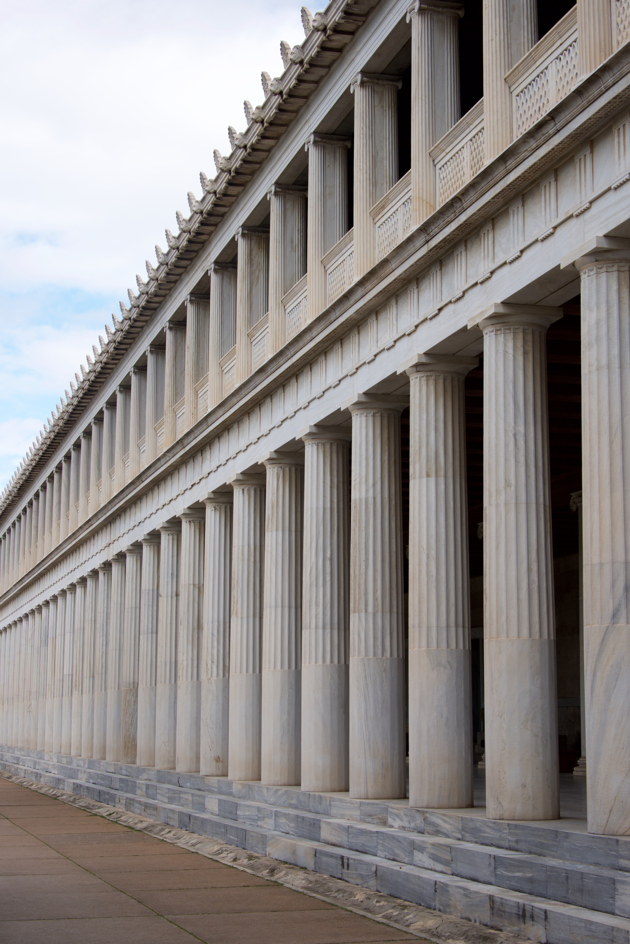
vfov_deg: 34.5
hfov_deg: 23.4
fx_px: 1521
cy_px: 472
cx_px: 315
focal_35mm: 58
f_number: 14
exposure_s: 1/80
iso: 100
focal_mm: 58
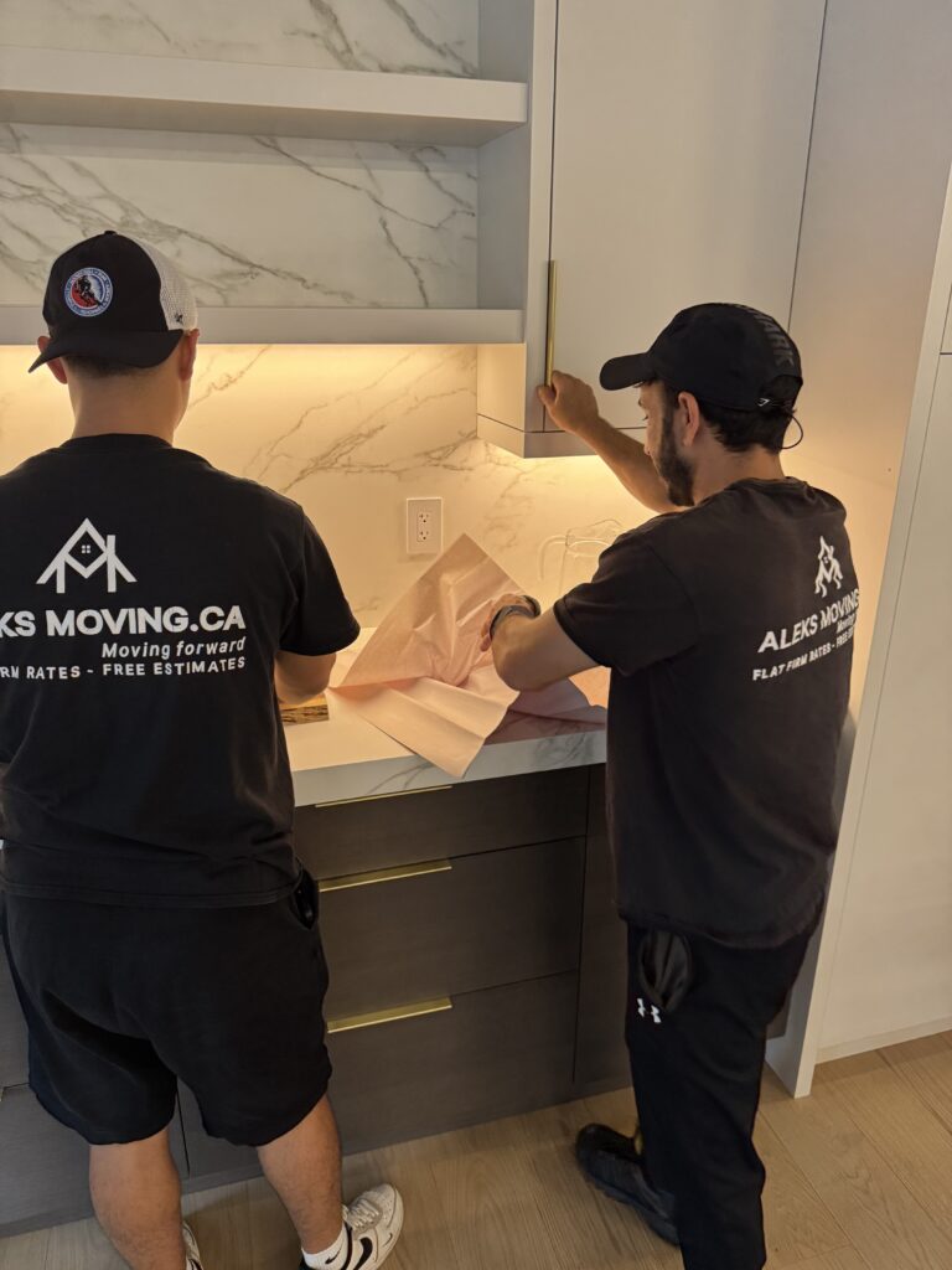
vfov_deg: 71.6
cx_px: 476
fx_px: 880
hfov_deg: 56.8
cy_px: 635
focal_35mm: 24
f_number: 1.78
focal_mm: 6.76
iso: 320
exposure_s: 1/60
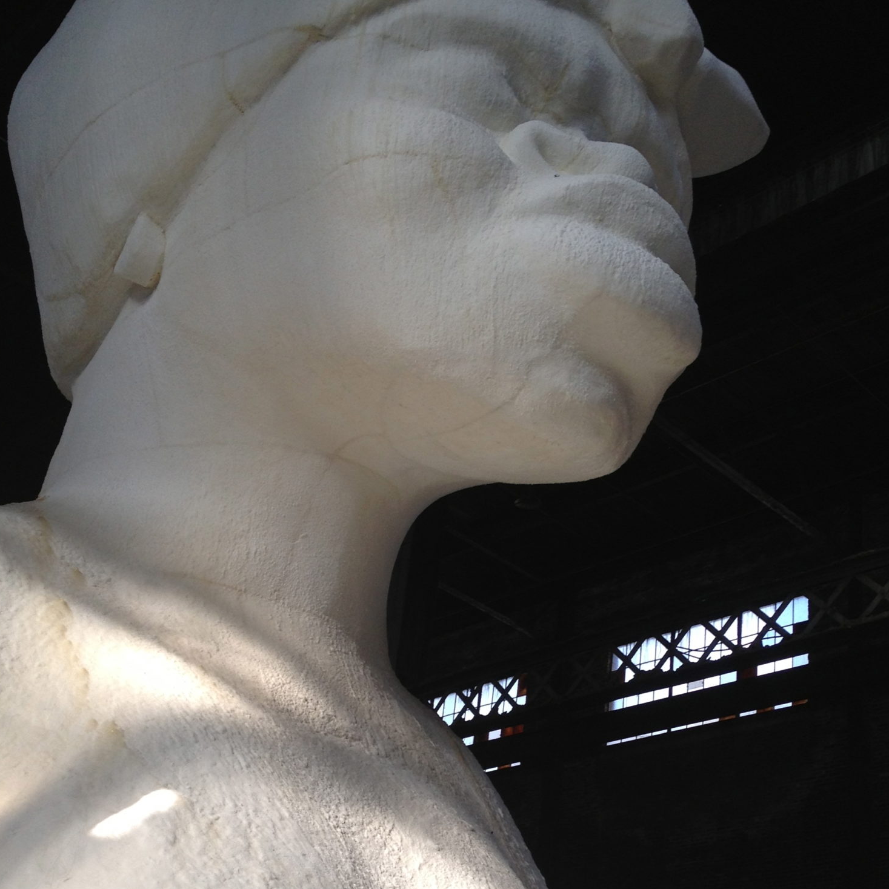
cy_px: 664
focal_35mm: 54
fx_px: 1569
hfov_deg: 31.6
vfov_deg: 31.1
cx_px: 457
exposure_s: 1/319
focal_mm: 4.28
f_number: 2.4
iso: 50
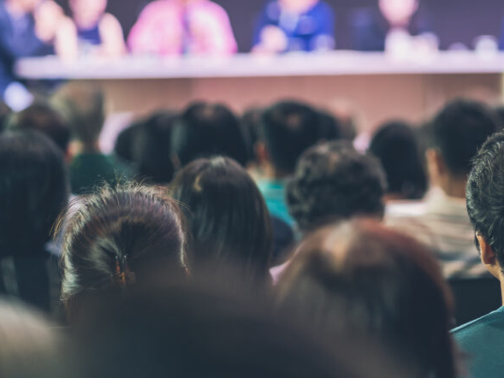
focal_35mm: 213
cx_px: 503
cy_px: 91
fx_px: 3102
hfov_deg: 9.2
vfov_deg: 7.0
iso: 500
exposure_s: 1/125
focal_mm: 85
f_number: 2.2
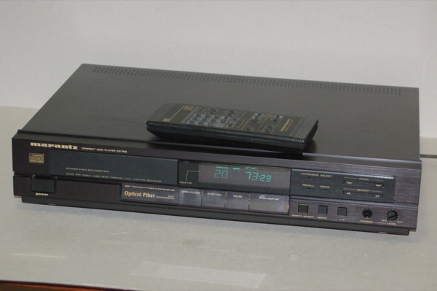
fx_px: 1183
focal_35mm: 98
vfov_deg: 14.0
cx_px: 218
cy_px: 146
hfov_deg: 20.9
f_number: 5.3
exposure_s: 1/60
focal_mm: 65
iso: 1600
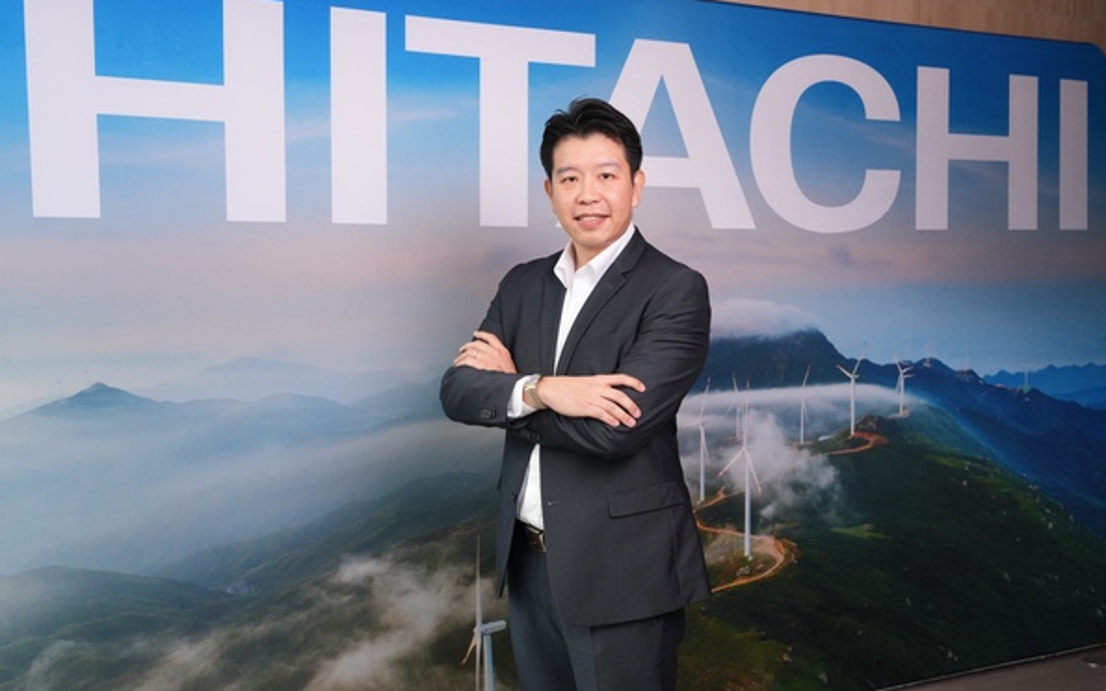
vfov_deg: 35.3
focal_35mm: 36
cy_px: 321
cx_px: 552
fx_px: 1085
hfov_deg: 54.0
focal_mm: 35
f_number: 5.6
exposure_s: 1/200
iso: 250
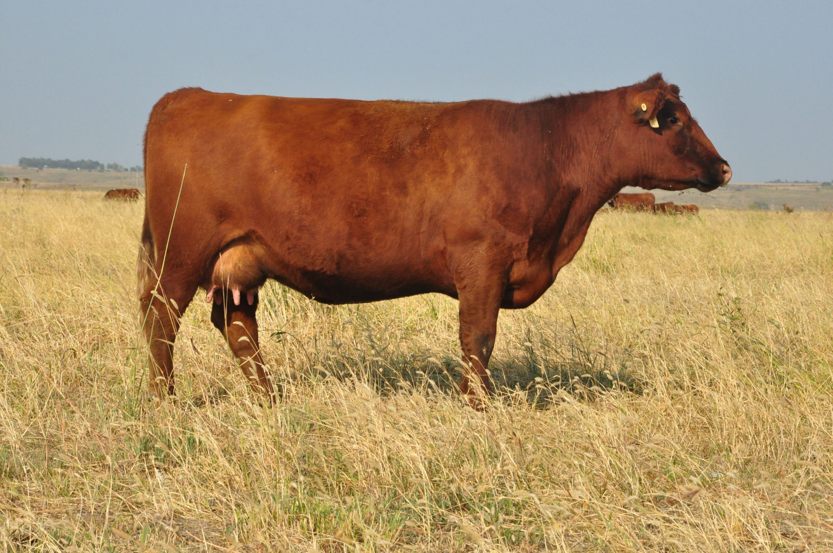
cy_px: 276
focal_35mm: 128
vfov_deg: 10.7
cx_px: 416
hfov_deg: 16.1
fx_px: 2946
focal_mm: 85
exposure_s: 1/1000
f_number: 13
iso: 1000
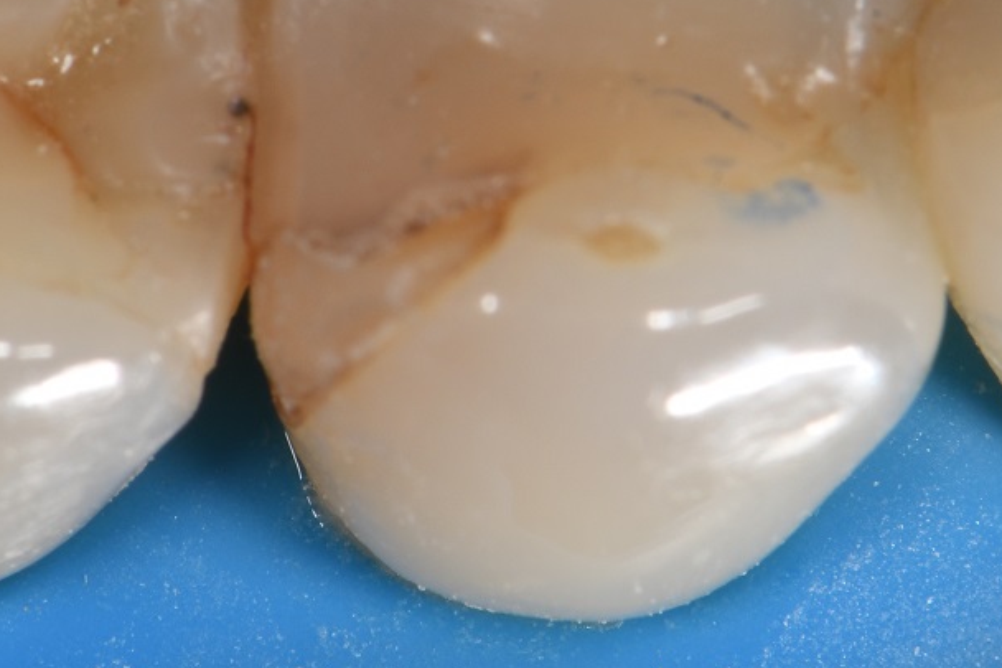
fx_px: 9711
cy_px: 124
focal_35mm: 349
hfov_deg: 5.9
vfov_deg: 3.9
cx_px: 630
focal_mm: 105
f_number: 32
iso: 200
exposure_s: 1/160
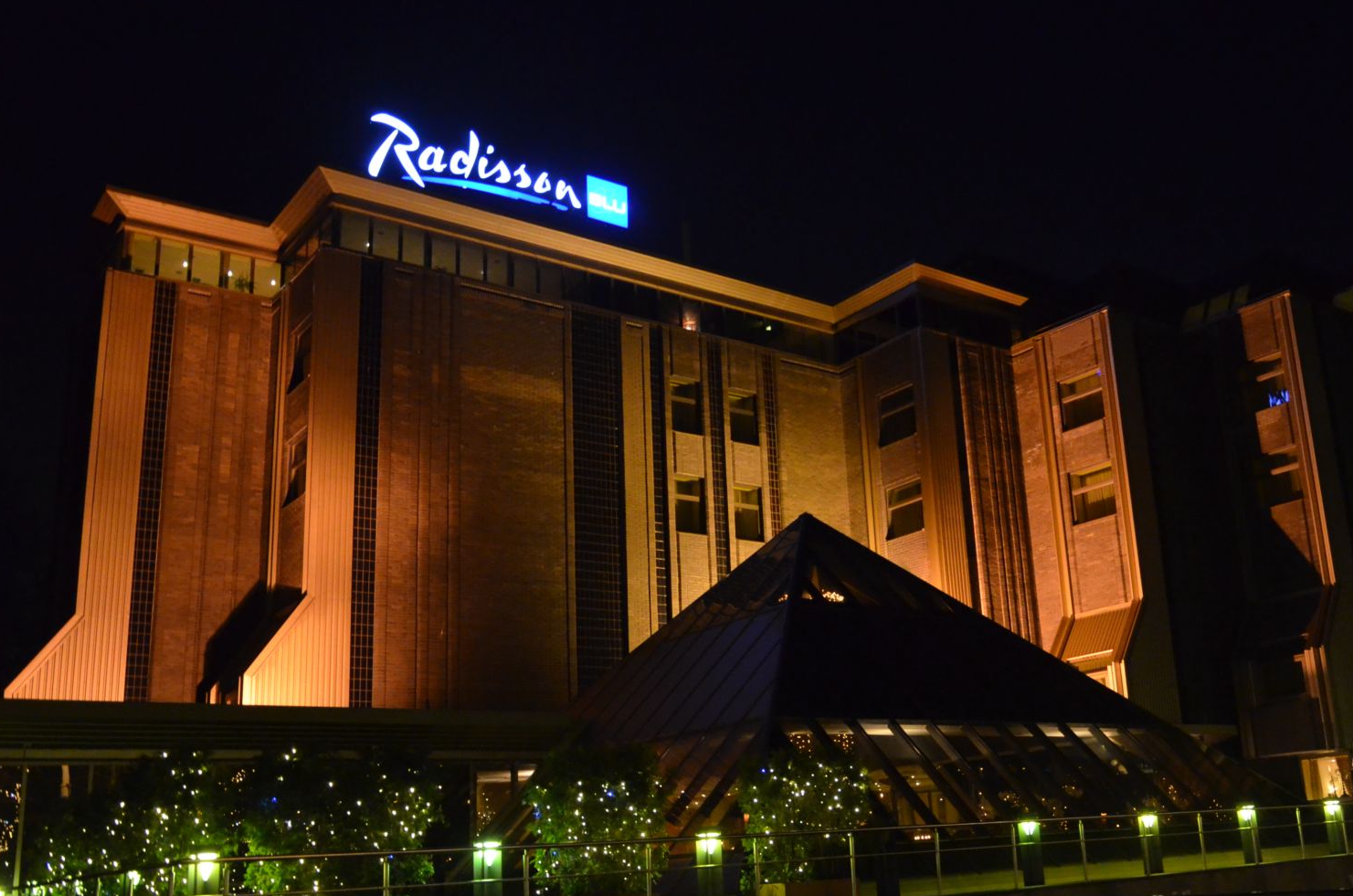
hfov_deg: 53.9
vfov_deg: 37.7
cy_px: 486
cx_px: 852
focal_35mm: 35
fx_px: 1313
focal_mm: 18
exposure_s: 1/30
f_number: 3.5
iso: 2800
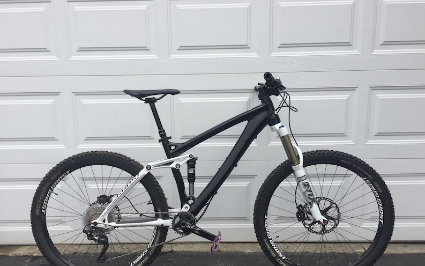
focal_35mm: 31
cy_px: 156
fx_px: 359
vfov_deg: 40.5
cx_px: 212
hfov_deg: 61.2
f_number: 2.2
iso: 32
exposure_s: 1/465
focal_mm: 4.15
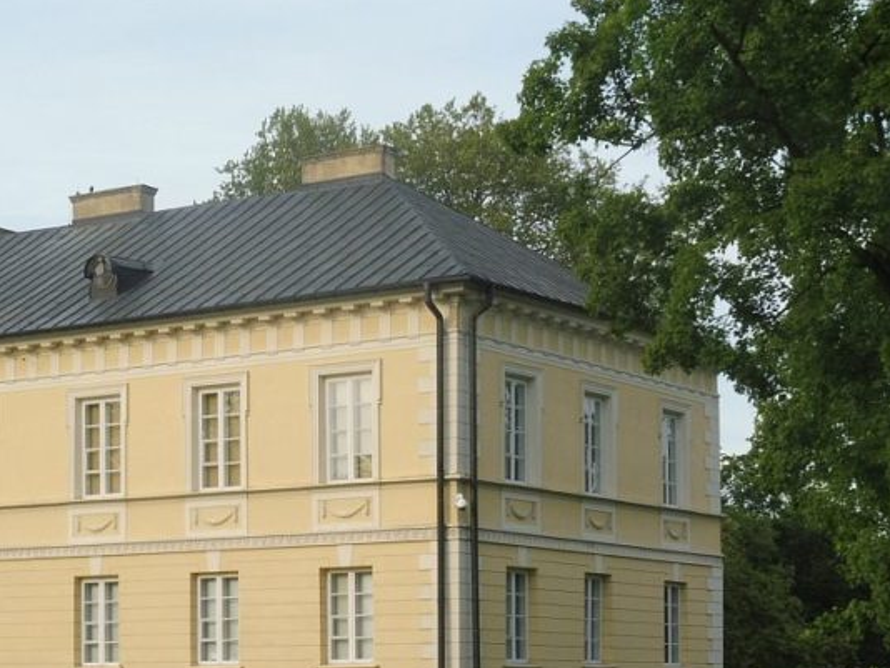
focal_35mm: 91
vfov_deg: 16.1
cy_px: 559
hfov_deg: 21.2
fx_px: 2341
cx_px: 162
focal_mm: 9.7
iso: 100
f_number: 6.3
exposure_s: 1/250
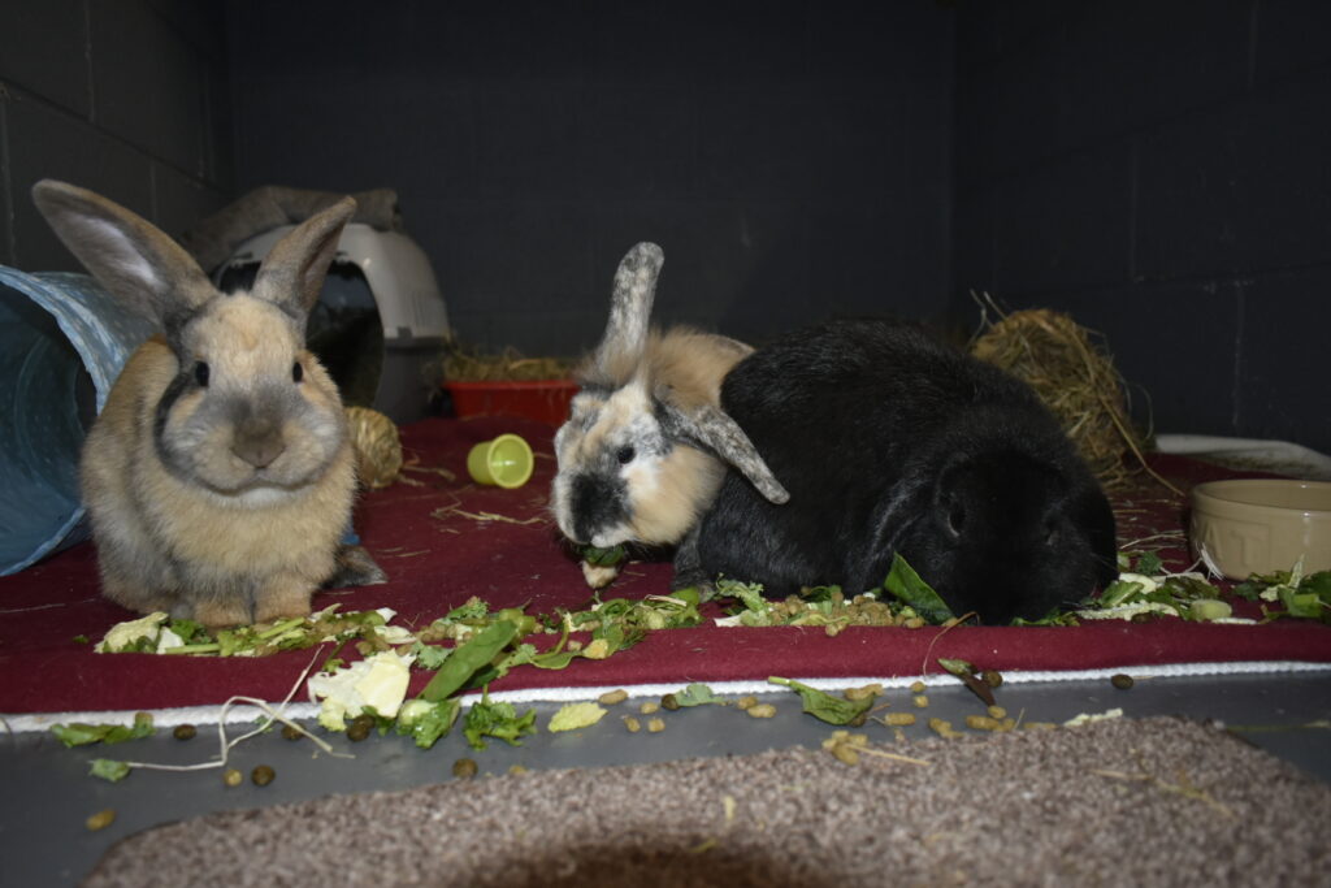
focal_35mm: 27
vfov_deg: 47.9
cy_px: 444
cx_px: 666
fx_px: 998
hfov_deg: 67.4
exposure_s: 1/60
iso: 900
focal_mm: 18
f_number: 3.5
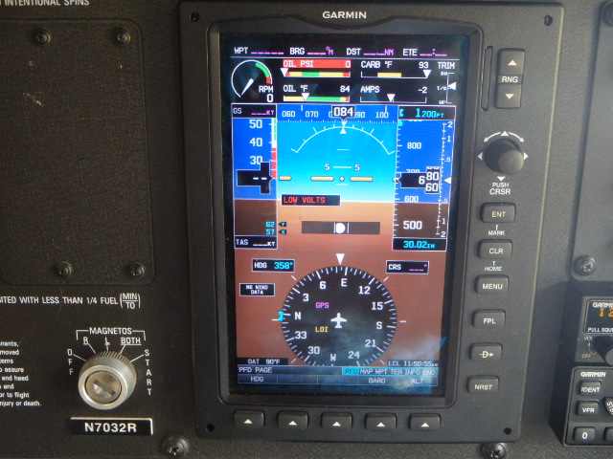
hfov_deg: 46.8
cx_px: 306
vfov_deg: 36.0
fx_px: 708
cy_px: 230
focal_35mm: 40
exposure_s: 1/40
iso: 640
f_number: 4.7
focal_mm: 7.3
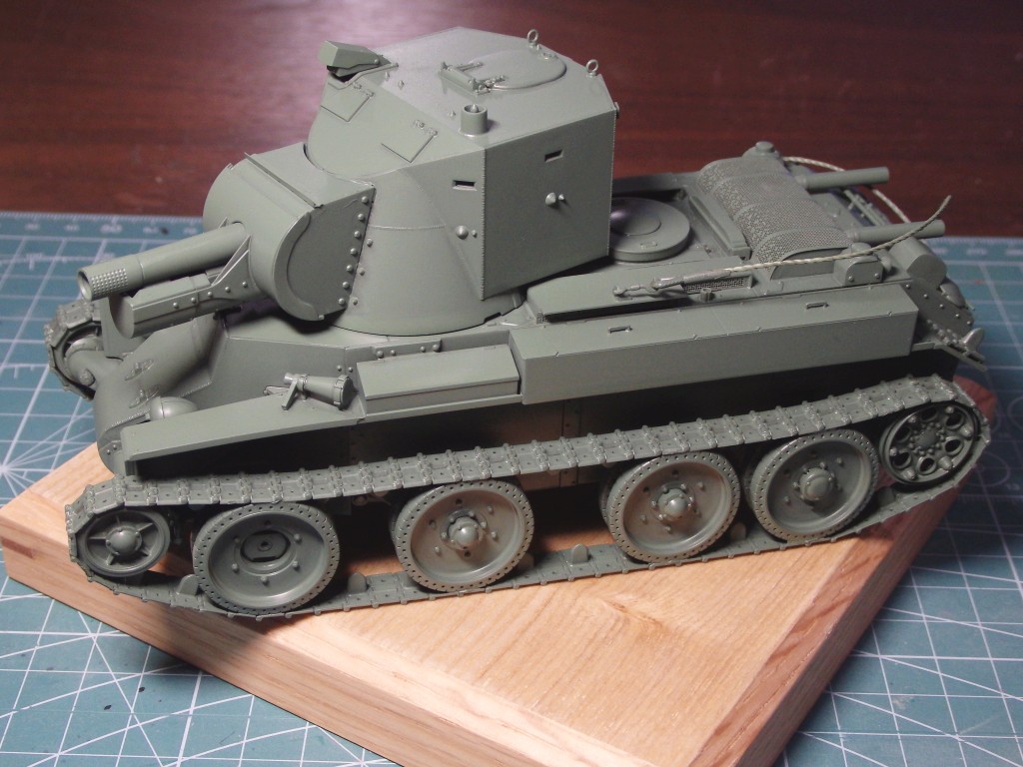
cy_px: 384
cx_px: 512
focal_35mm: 54
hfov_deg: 35.5
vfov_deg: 27.0
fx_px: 1596
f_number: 4.1
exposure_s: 1/50
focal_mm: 9.8
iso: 500
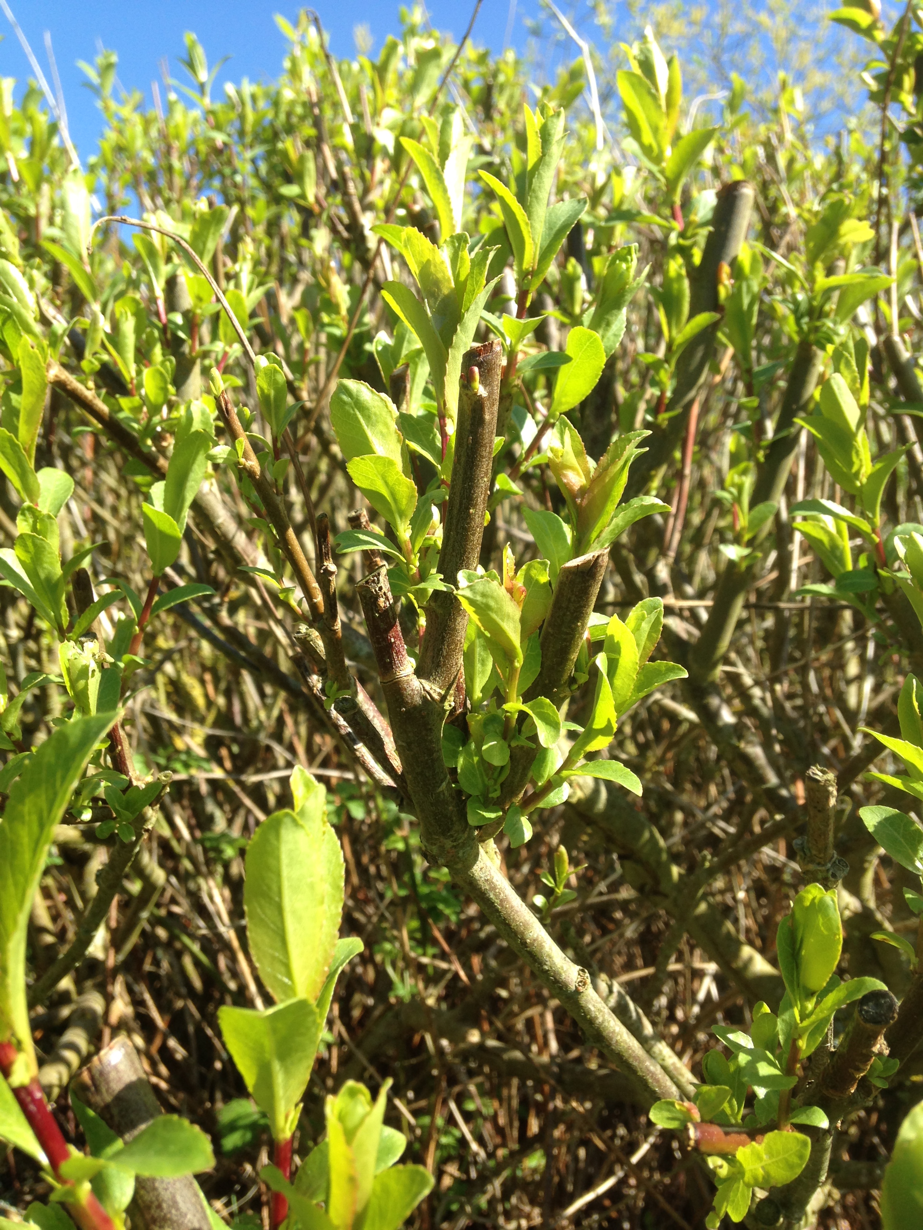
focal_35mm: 33
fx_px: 1173
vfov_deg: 55.4
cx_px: 462
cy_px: 615
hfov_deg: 42.9
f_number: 2.4
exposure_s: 1/526
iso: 50
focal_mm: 4.12
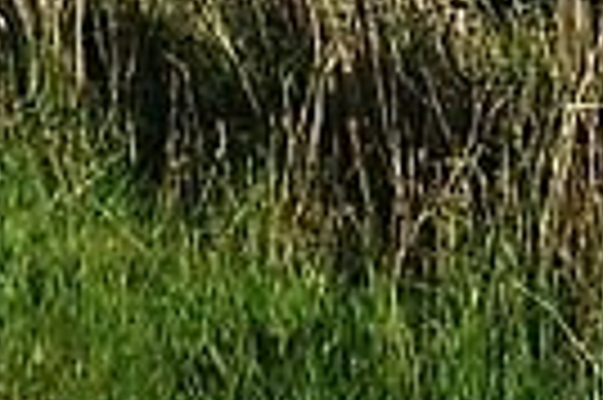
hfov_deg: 8.8
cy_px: -411
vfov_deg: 6.0
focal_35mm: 224
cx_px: 1116
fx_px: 3747
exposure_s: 1/250
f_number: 6.7
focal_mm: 20
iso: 100
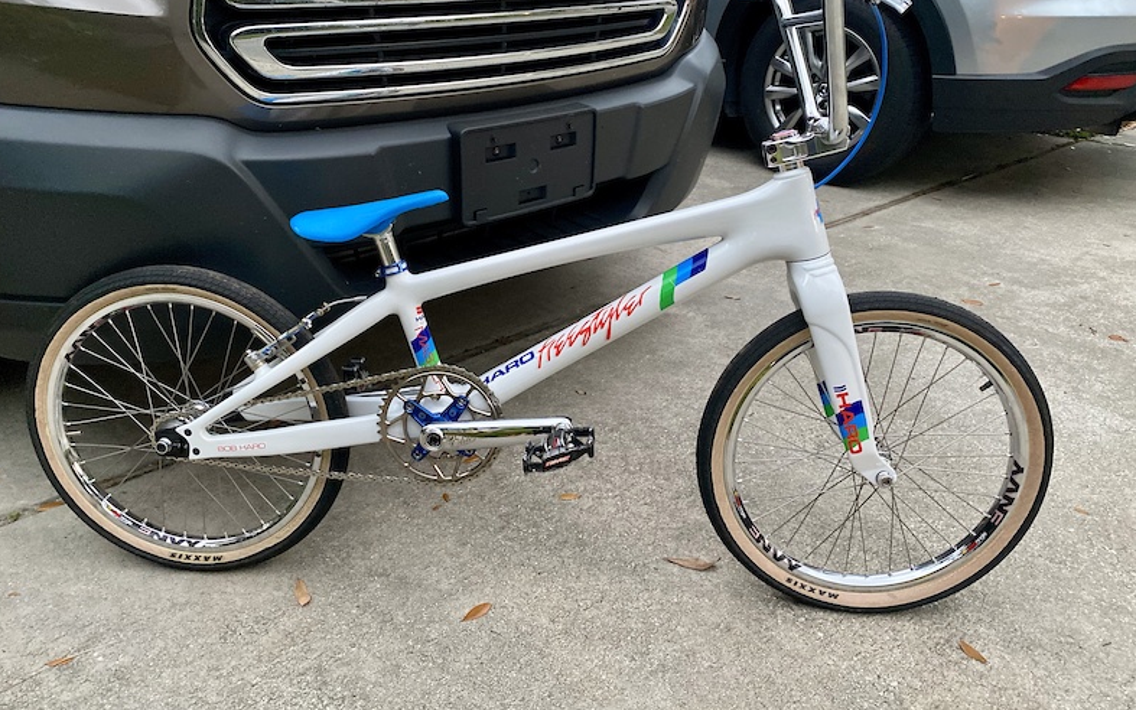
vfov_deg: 44.4
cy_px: 297
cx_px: 562
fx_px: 867
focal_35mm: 28
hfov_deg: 66.5
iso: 500
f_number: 1.8
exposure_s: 1/46
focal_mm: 4.25
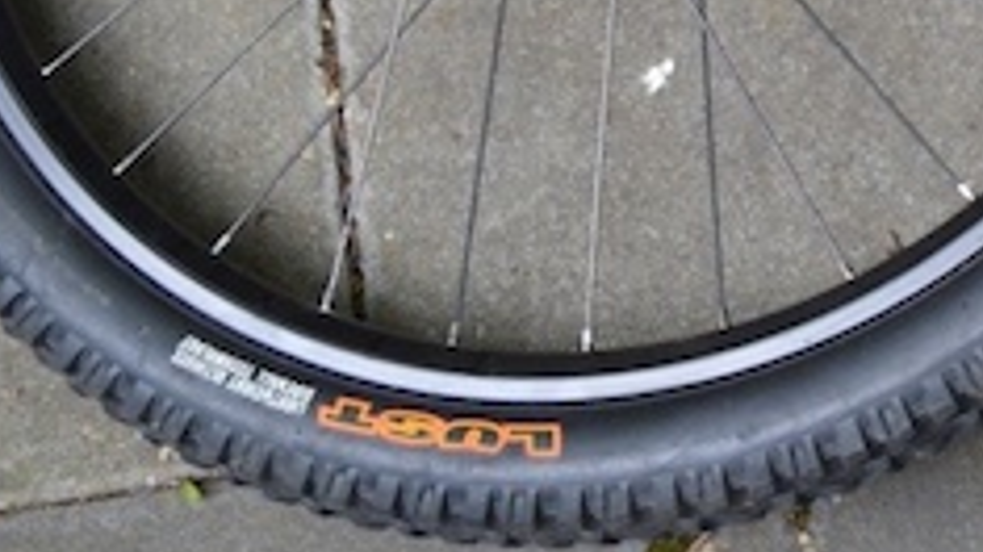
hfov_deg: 18.6
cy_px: -370
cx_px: 1276
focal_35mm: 107
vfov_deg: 10.7
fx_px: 2788
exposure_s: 1/100
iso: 400
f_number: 5
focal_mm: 20
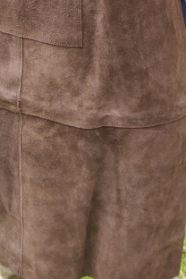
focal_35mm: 79
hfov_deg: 17.3
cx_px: 87
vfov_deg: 24.8
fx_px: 612
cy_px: 21
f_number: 1.8
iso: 100
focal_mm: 5.4
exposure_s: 1/180
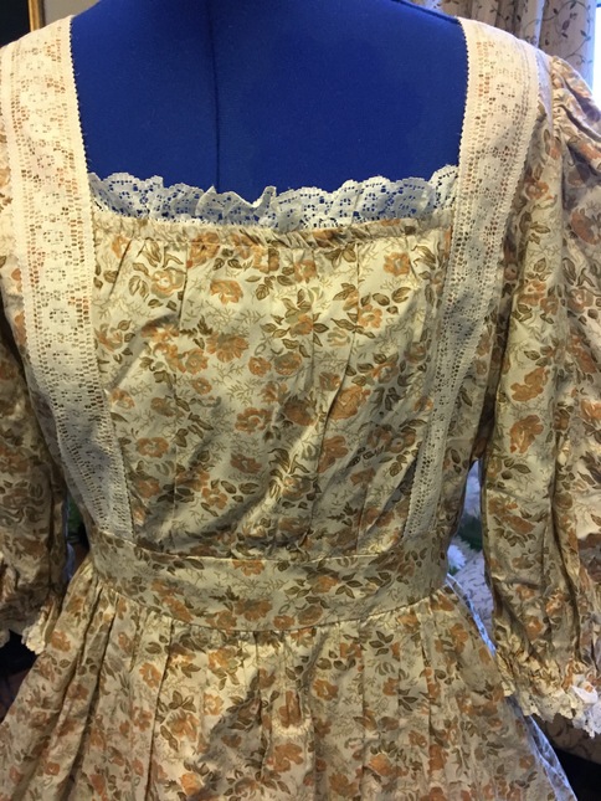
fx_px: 671
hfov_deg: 48.2
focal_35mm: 29
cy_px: 400
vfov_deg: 61.7
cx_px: 300
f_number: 2.2
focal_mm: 4.15
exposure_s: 1/20
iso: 200
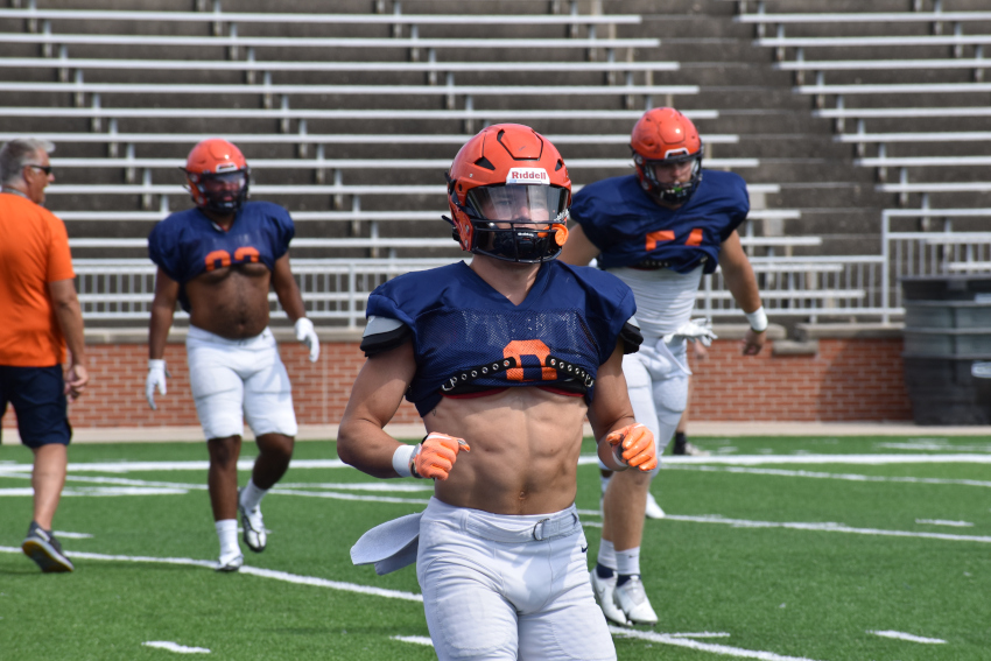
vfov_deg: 4.2
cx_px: 496
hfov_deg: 6.2
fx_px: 9085
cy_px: 330
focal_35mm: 330
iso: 400
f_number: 13
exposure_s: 1/500
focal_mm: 220
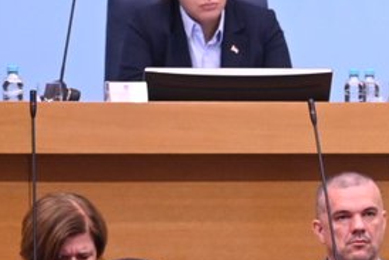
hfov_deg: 3.9
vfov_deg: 2.6
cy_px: 267
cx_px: 566
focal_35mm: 525
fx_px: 5676
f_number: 4
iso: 5000
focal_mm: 120
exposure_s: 1/200
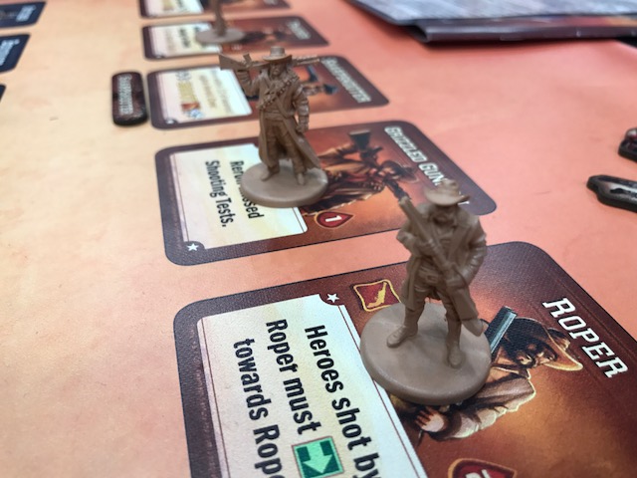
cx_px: 318
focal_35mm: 28
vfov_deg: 49.7
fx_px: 515
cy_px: 239
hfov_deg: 63.4
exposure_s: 1/60
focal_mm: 3.99
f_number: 1.8
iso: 32
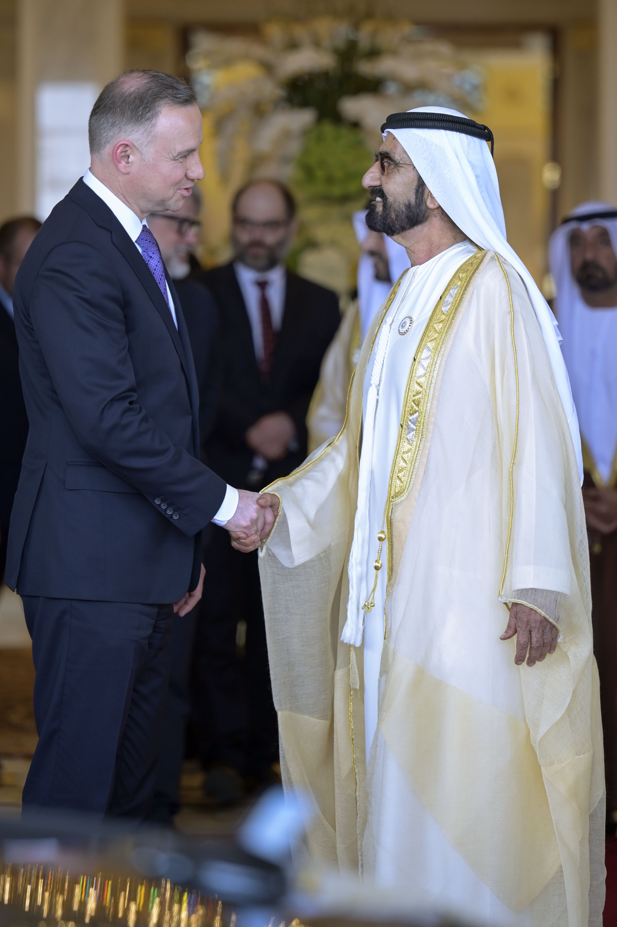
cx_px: 308
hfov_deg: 10.1
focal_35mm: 135
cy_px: 464
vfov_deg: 15.2
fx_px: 3475
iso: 500
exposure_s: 1/250
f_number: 2.8
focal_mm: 135
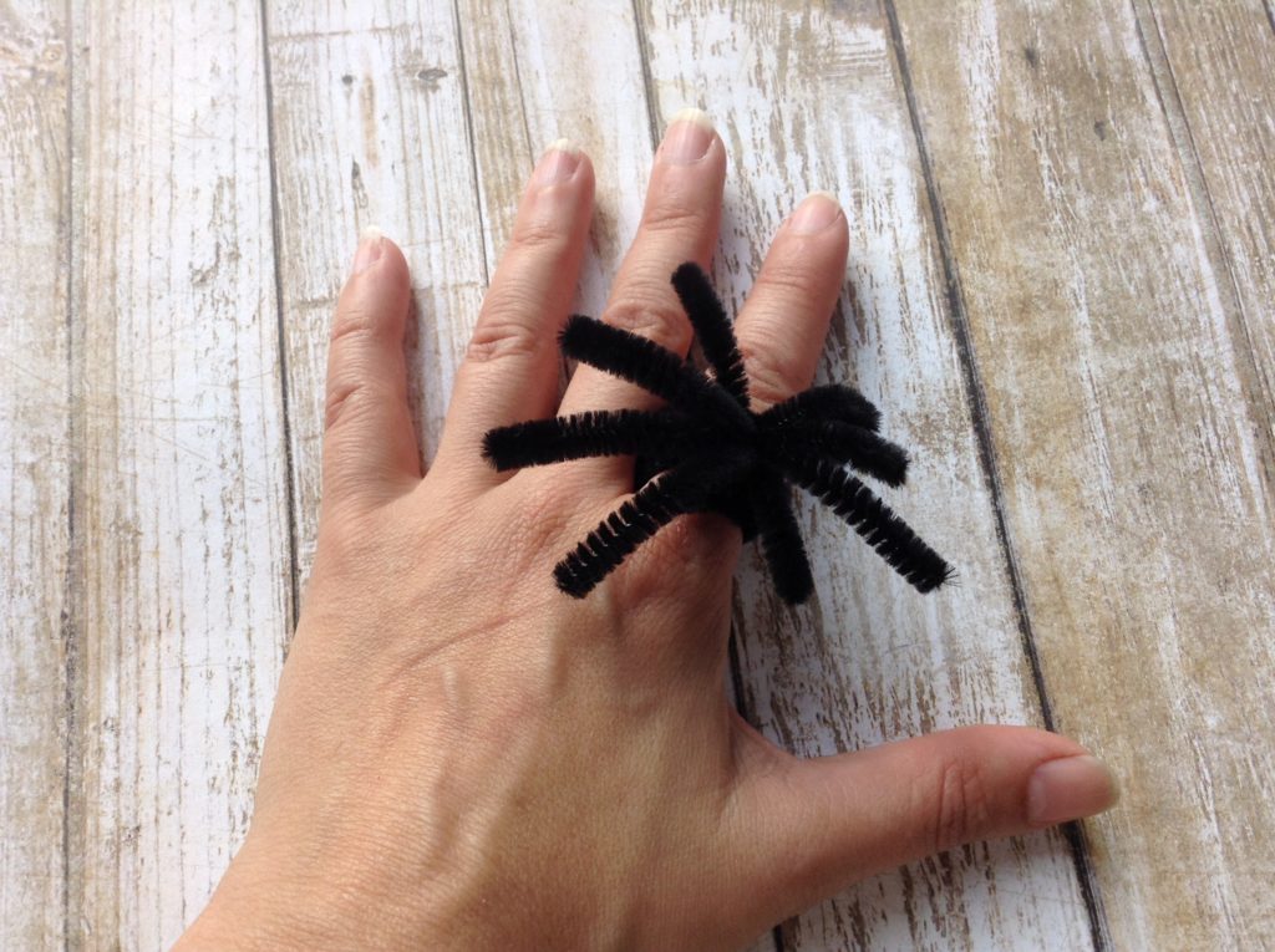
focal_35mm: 33
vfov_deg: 42.8
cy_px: 476
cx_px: 638
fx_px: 1214
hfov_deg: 55.4
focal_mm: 3.3
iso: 32
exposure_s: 1/60
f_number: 2.4
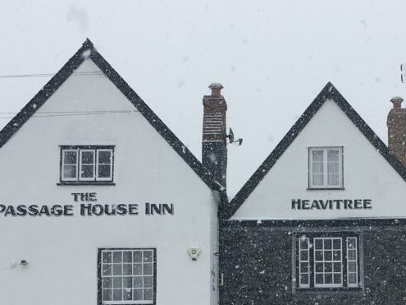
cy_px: 261
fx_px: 879
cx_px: 291
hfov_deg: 25.8
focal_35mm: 75
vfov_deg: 19.4
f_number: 2.2
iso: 25
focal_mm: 4.15
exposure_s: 1/630
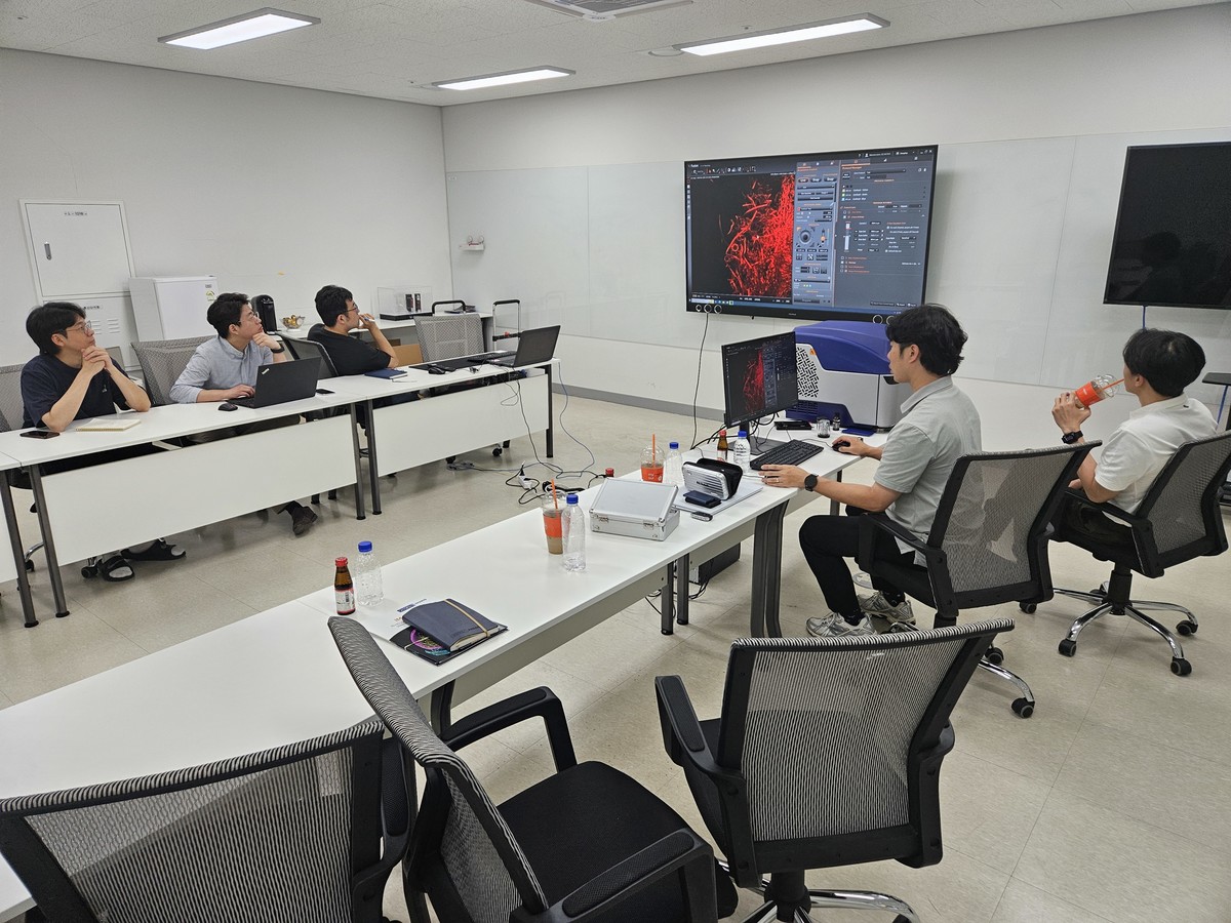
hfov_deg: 73.9
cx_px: 616
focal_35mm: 23
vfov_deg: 58.9
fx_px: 818
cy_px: 462
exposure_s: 1/120
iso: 100
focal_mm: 5.4
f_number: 1.8
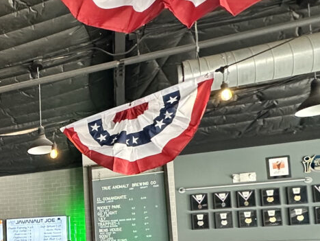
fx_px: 426
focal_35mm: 46
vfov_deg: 29.4
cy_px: 242
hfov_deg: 30.5
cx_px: -116
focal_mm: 2.22
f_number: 2.2
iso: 250
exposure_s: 1/60
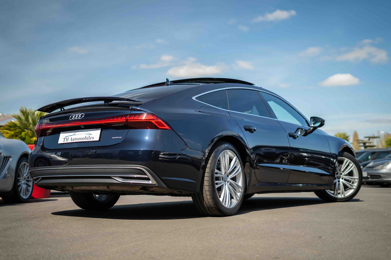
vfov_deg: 27.0
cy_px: 130
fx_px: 543
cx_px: 196
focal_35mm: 50
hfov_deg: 39.6
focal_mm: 50
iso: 80
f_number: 1.8
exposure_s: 1/800
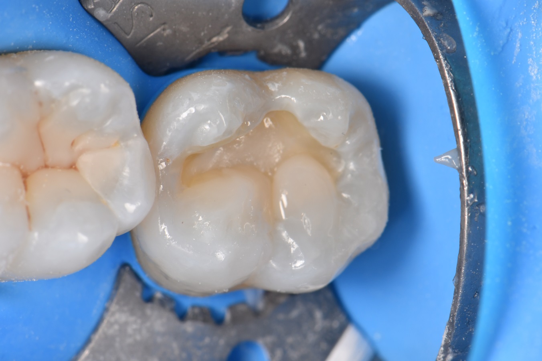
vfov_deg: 8.7
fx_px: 2362
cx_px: 271
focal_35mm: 157
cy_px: 180
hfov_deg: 13.1
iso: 200
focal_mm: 105
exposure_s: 1/200
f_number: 32
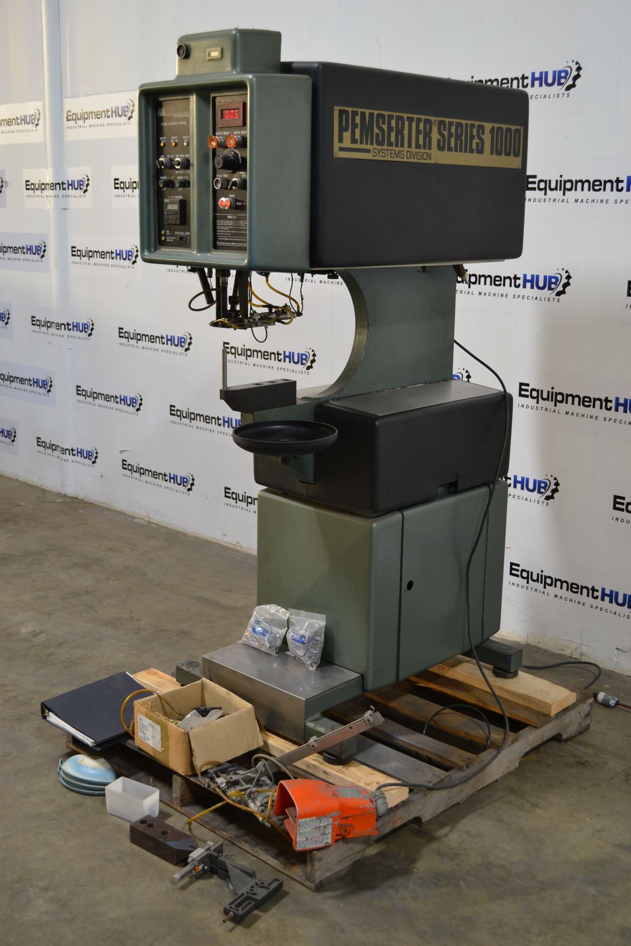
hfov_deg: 34.2
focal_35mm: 39
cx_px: 316
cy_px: 473
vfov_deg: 49.5
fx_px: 1025
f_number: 4.2
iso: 400
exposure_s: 1/30
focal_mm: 26
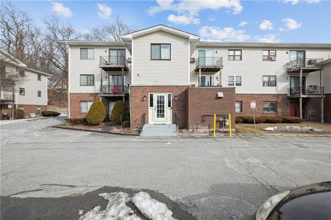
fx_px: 138
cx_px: 166
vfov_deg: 77.3
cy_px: 110
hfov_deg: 100.4
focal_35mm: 15
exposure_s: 1/500
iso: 500
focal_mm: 10.6
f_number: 6.3
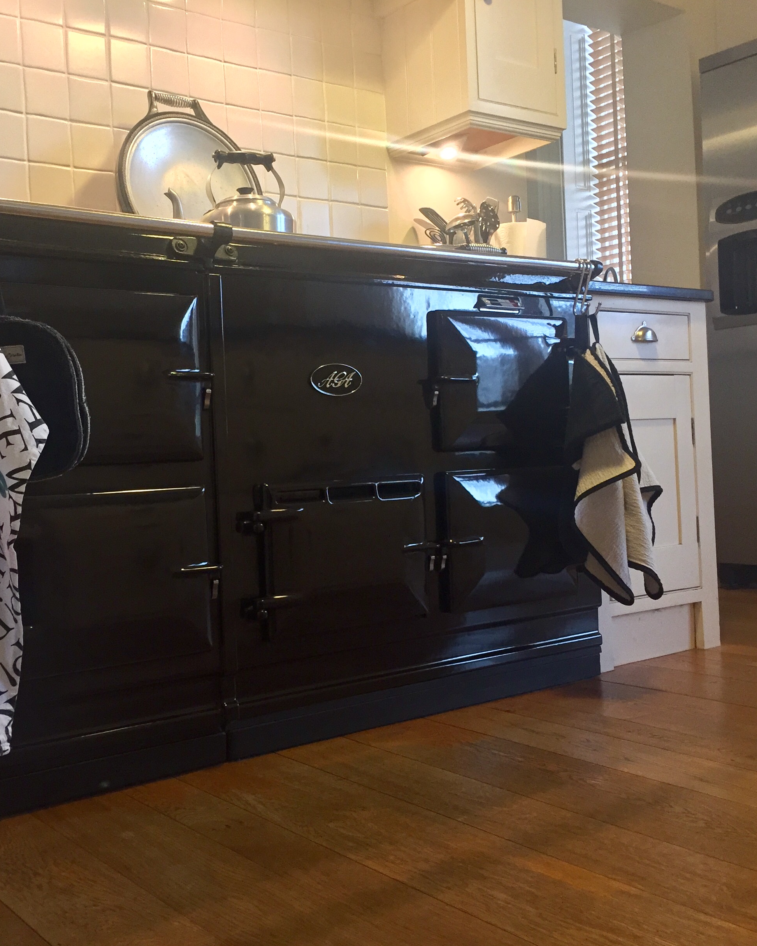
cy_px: 473
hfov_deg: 38.9
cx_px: 290
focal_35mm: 38
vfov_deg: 47.9
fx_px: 1064
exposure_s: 1/33
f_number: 2.2
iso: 250
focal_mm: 4.15
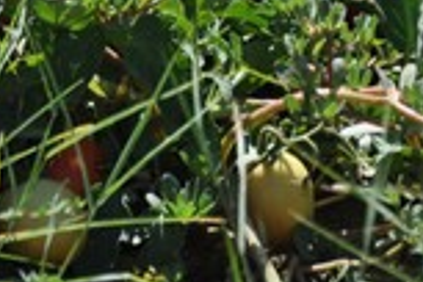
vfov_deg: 1.0
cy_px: -135
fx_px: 15873
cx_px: 459
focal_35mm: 1351
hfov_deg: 1.5
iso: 200
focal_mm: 300
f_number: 6.3
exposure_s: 1/640
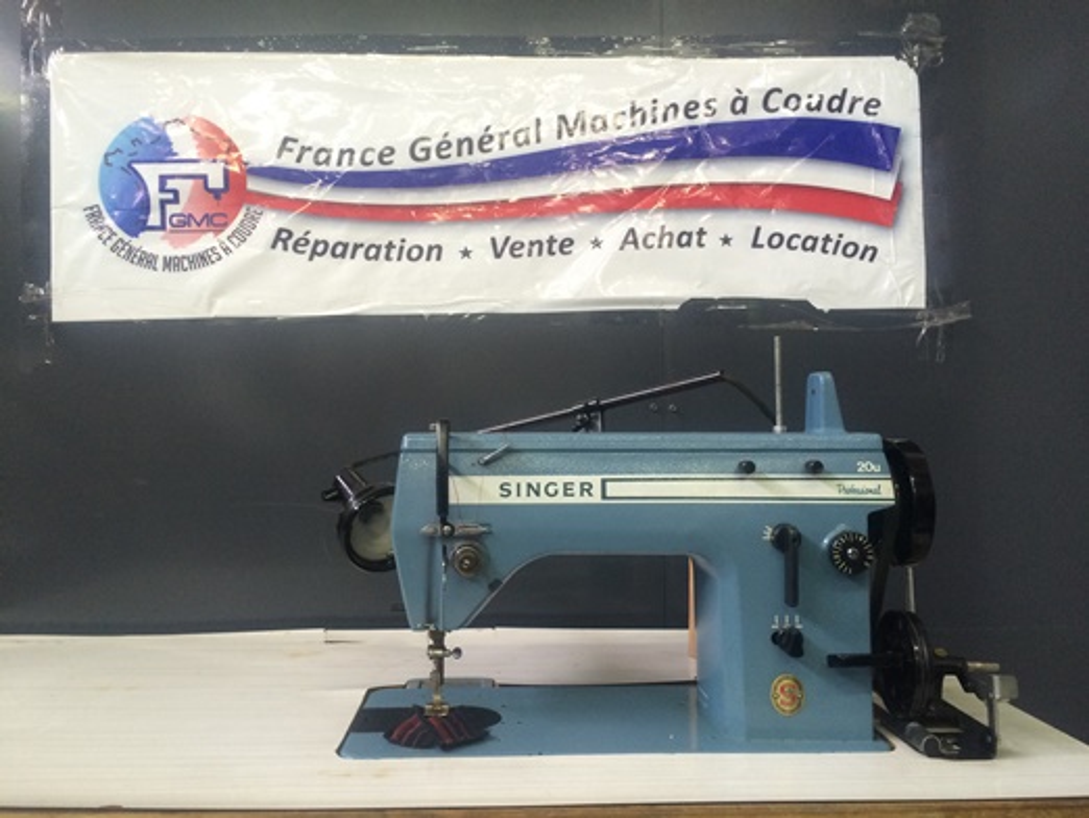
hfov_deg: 61.6
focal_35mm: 29
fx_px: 913
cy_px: 409
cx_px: 544
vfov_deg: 48.3
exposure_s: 1/33
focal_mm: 4.15
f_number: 2.2
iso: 200
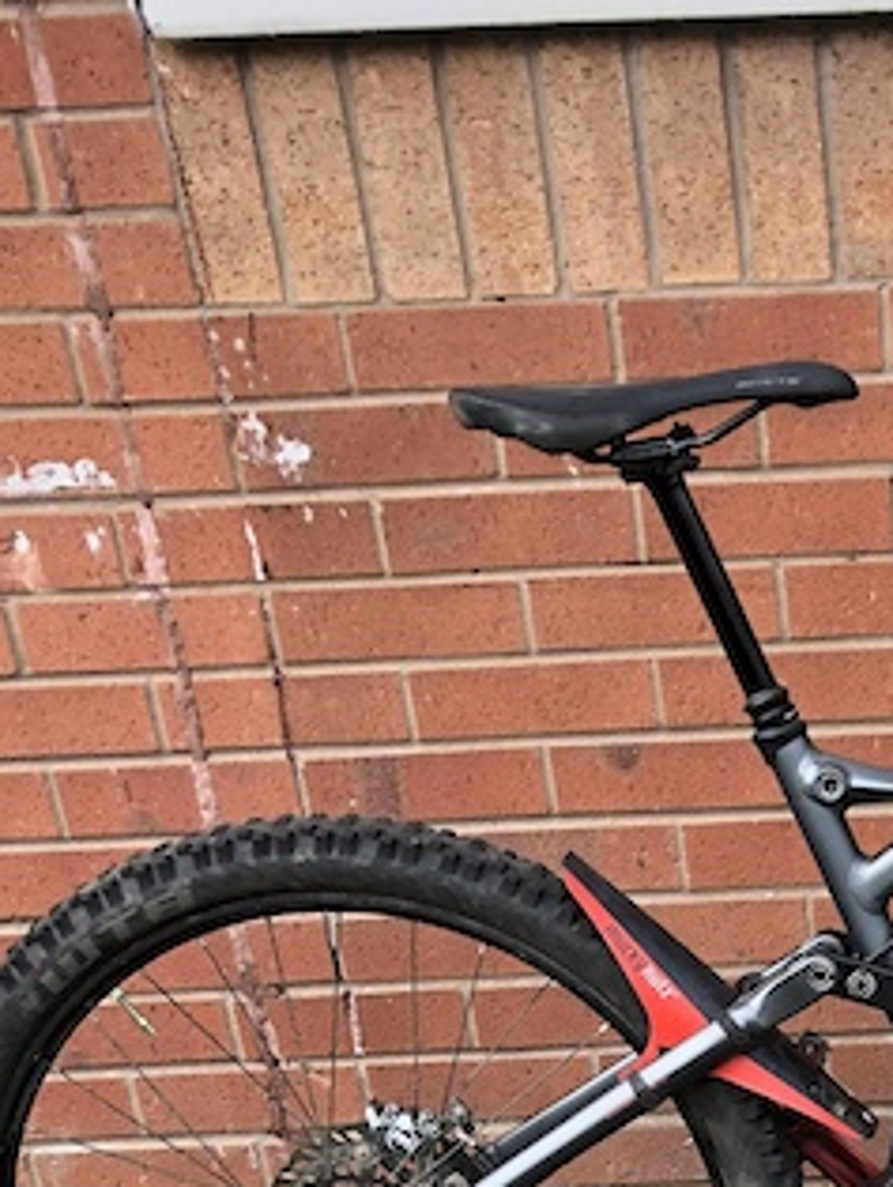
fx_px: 2437
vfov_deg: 25.2
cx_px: 1063
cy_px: 1349
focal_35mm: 71
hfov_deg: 19.6
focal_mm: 3.99
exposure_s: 1/277
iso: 20
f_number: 1.8
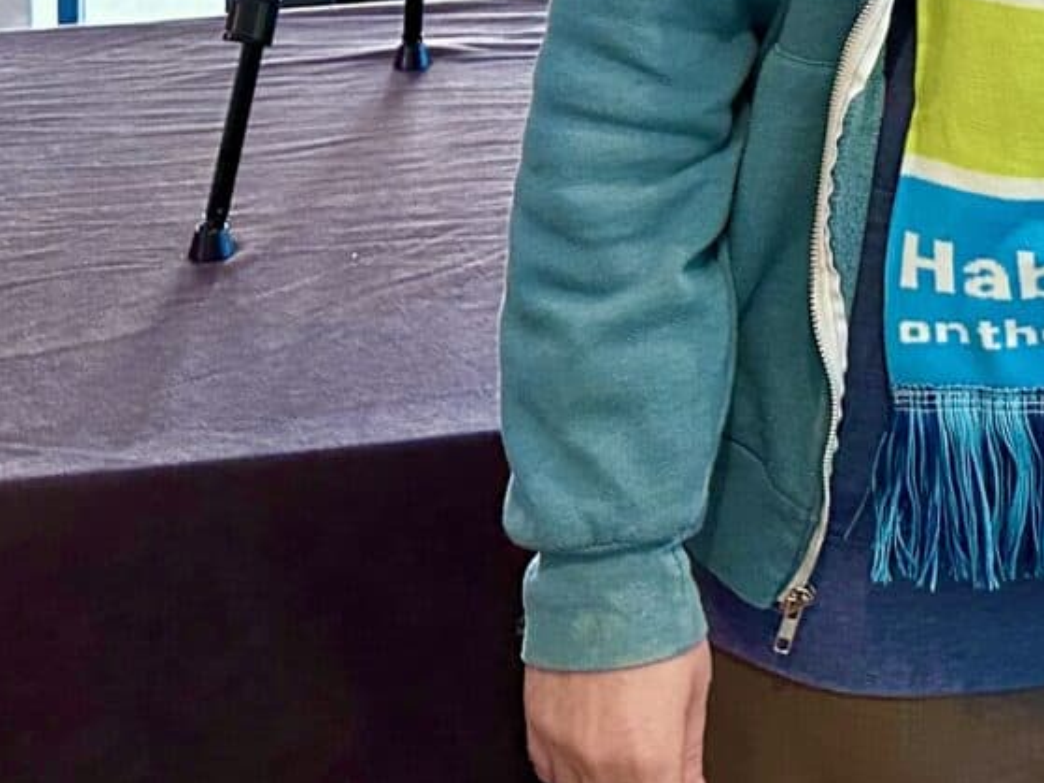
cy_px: -615
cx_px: 911
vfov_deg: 14.7
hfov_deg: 21.8
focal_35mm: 88
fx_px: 2653
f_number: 1.78
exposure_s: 1/60
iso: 500
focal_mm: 6.86
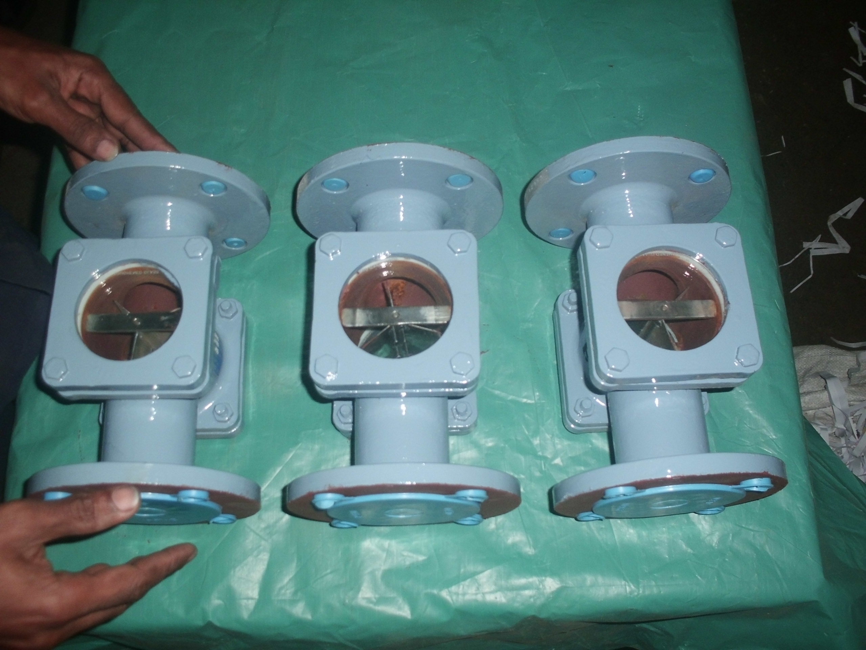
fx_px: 901
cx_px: 433
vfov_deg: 39.7
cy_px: 325
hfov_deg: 51.4
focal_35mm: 36
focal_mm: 6.3
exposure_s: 1/60
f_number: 2.9
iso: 100
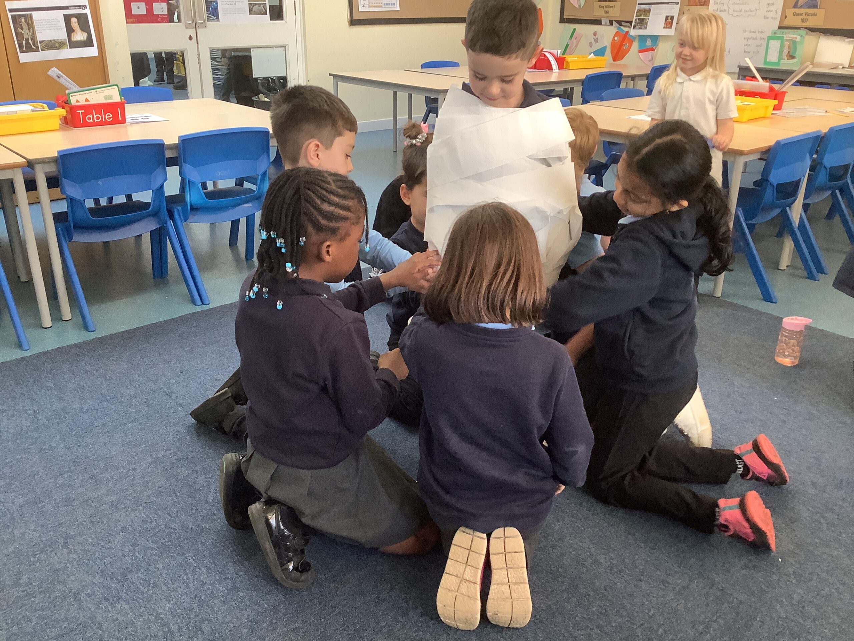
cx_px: 427
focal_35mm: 31
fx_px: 765
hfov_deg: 58.4
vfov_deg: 45.4
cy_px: 320
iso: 125
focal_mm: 3.3
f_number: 2.4
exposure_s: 1/50
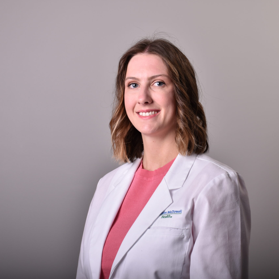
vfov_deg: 18.9
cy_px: 139
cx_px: 167
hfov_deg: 18.9
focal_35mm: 92
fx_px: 839
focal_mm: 48
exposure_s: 1/200
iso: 100
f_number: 8
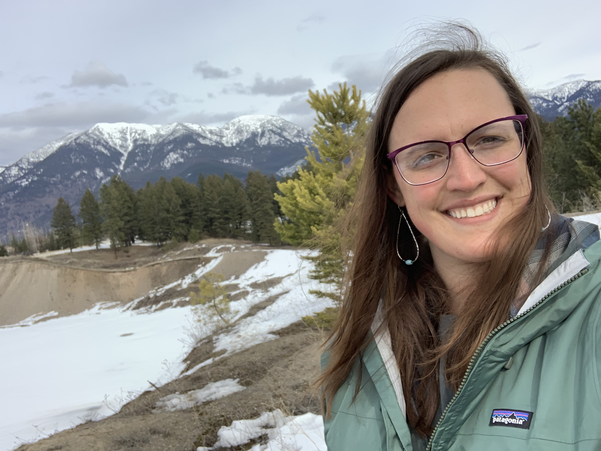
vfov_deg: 44.2
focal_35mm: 32
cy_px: 226
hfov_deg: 56.8
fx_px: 556
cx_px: 300
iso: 16
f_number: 2.2
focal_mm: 2.87
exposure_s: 1/709
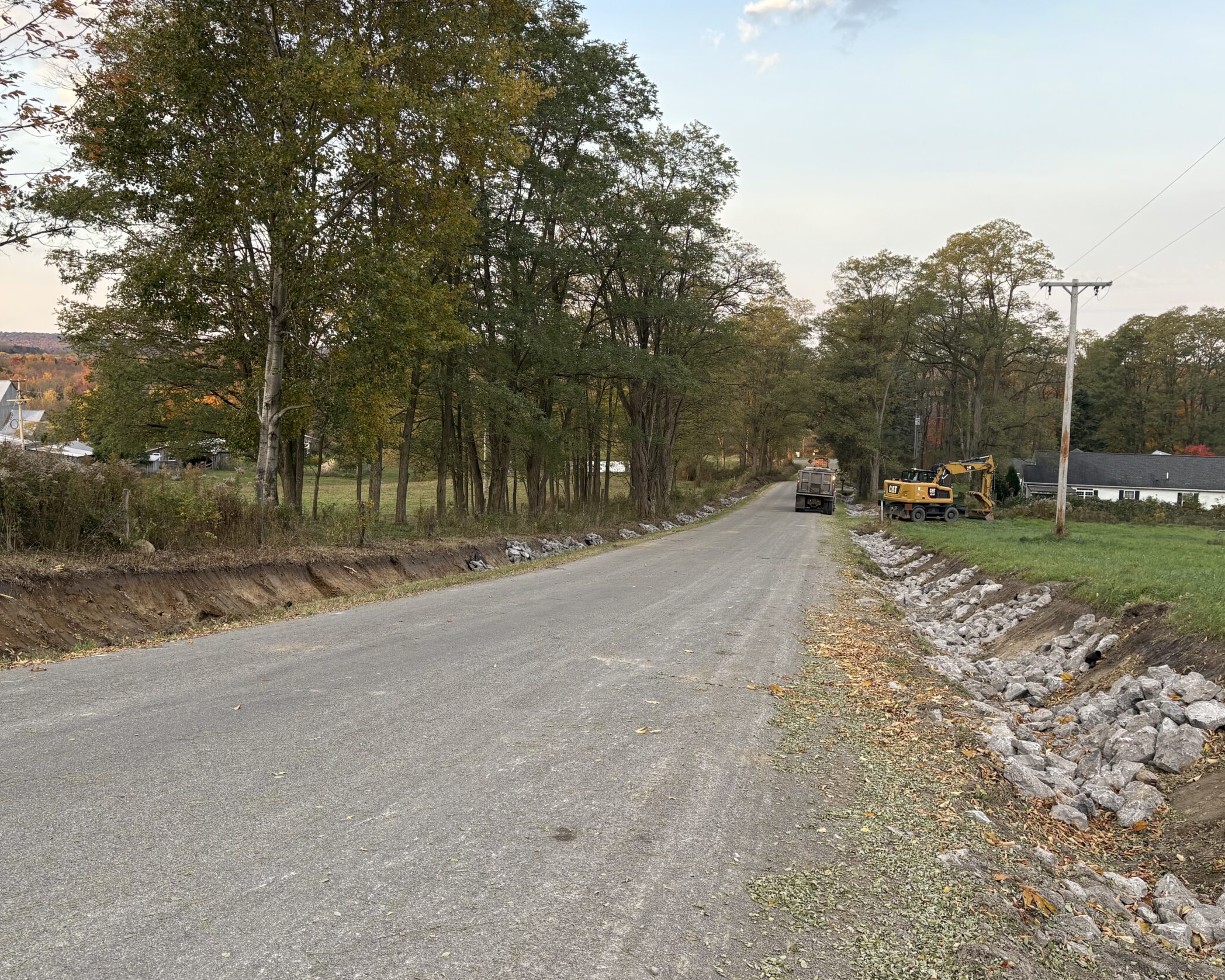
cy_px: 469
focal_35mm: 31
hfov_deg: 57.2
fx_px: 1124
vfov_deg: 47.1
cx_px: 614
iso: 50
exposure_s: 1/397
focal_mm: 5.96
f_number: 1.6
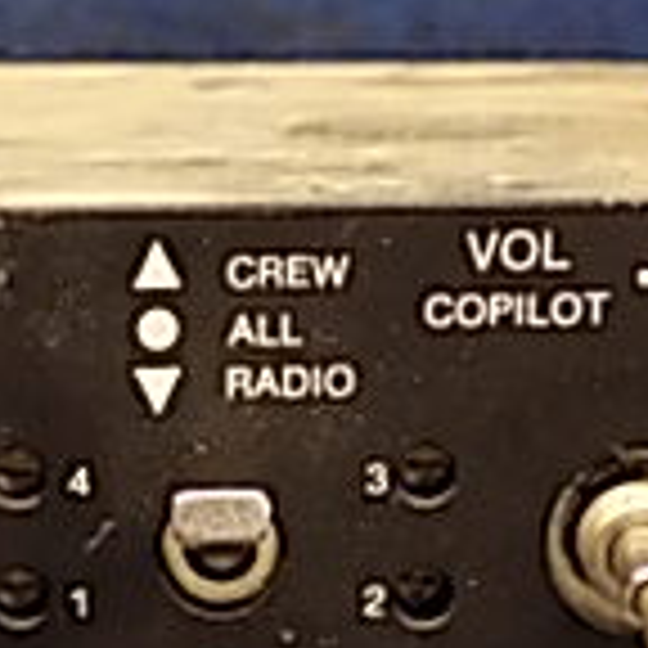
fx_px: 3410
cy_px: 958
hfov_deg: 10.7
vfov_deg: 10.5
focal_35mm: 161
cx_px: -90
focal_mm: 7.3
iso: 400
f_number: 3.6
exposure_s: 1/20
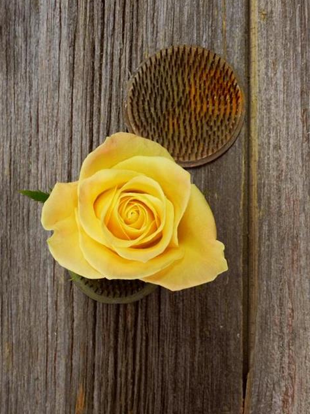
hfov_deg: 35.9
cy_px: 215
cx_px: 149
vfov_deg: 46.8
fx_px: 478
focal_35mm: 40
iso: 800
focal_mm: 6.7
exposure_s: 1/50
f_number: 4
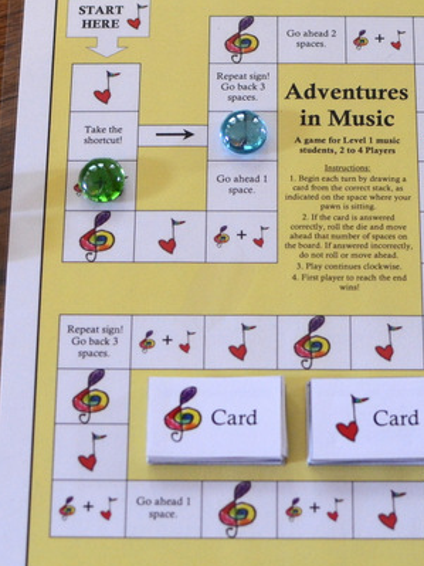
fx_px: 1650
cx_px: 271
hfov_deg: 14.6
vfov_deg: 19.5
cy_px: 281
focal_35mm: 101
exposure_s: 1/50
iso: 1250
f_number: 2.8
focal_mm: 35
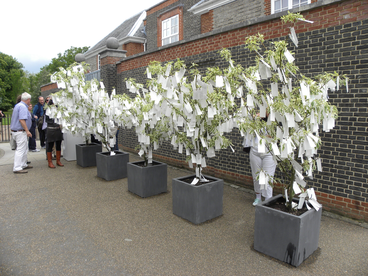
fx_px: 276
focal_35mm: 26
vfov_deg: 53.1
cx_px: 184
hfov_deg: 67.3
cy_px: 138
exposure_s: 1/117
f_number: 4
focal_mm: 4.6
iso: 64
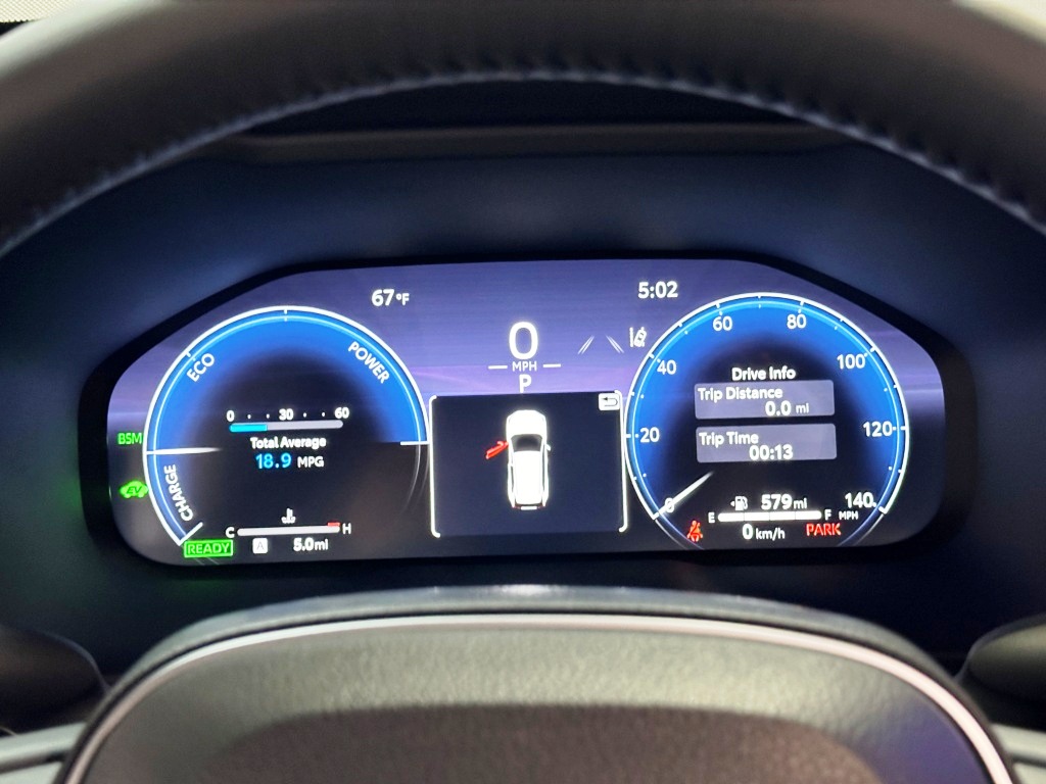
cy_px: 392
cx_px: 523
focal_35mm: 48
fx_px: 1450
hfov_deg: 39.7
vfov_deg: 30.3
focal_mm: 6.86
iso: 500
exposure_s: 1/30
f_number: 1.78
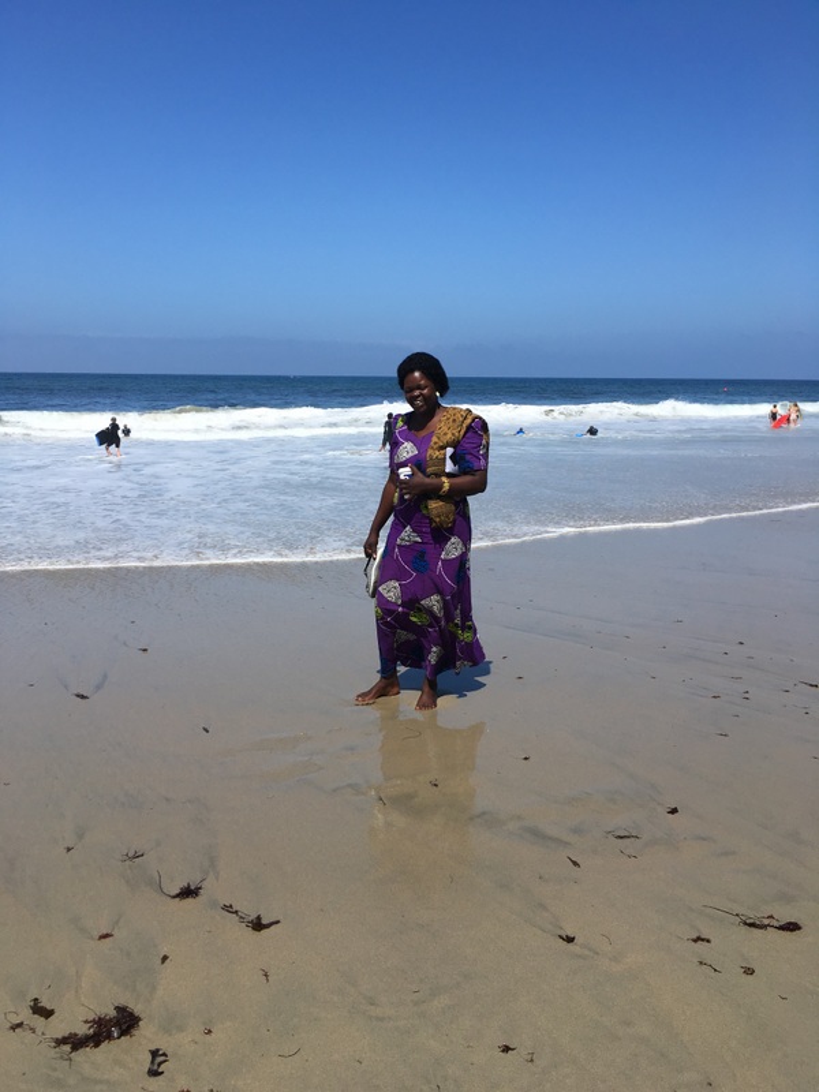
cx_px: 410
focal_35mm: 29
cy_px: 546
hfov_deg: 48.2
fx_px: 915
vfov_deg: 61.7
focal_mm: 4.15
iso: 25
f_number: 2.2
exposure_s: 1/2404
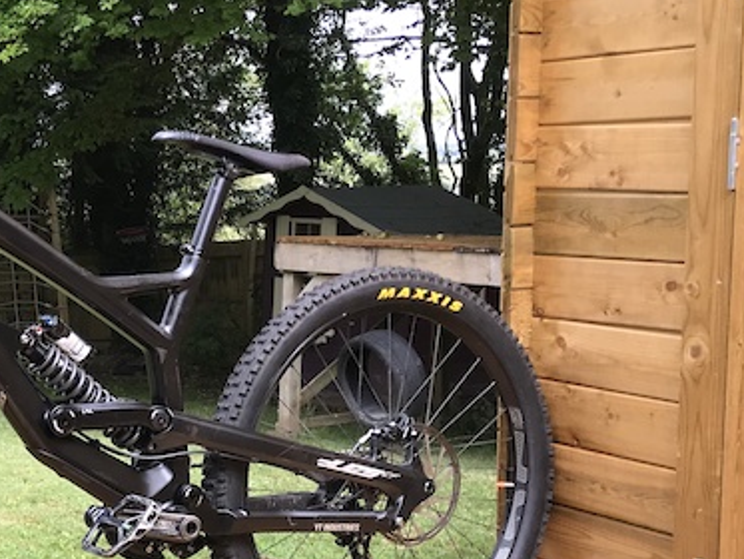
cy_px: 323
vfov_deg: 24.4
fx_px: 1290
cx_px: -46
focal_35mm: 60
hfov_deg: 29.4
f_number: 1.8
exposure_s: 1/236
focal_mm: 3.99
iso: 20
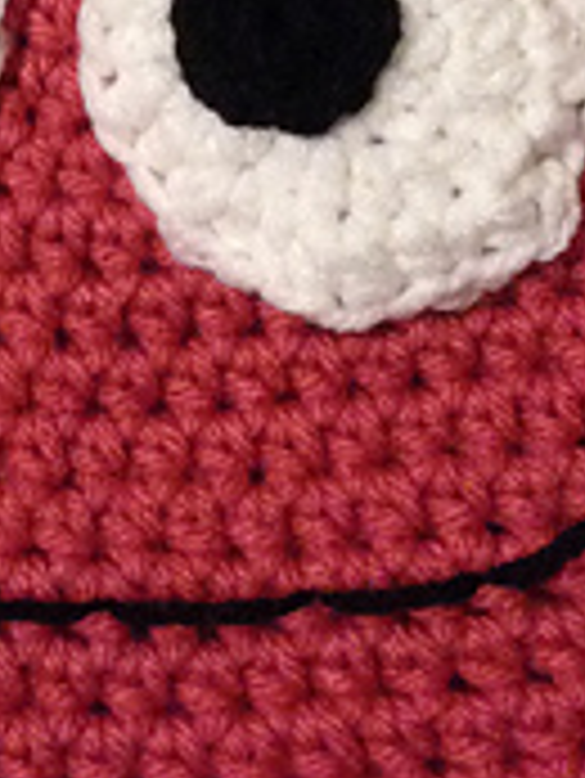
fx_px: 2746
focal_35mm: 122
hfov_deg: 12.1
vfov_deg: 15.5
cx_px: 94
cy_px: -198
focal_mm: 4.12
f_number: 2.4
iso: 400
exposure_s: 1/17
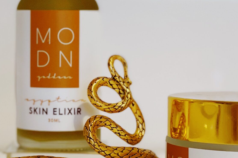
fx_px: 1011
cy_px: 27
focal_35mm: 153
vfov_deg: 8.9
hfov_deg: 13.4
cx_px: 75
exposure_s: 1/50
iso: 125
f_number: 2.2
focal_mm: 7.5
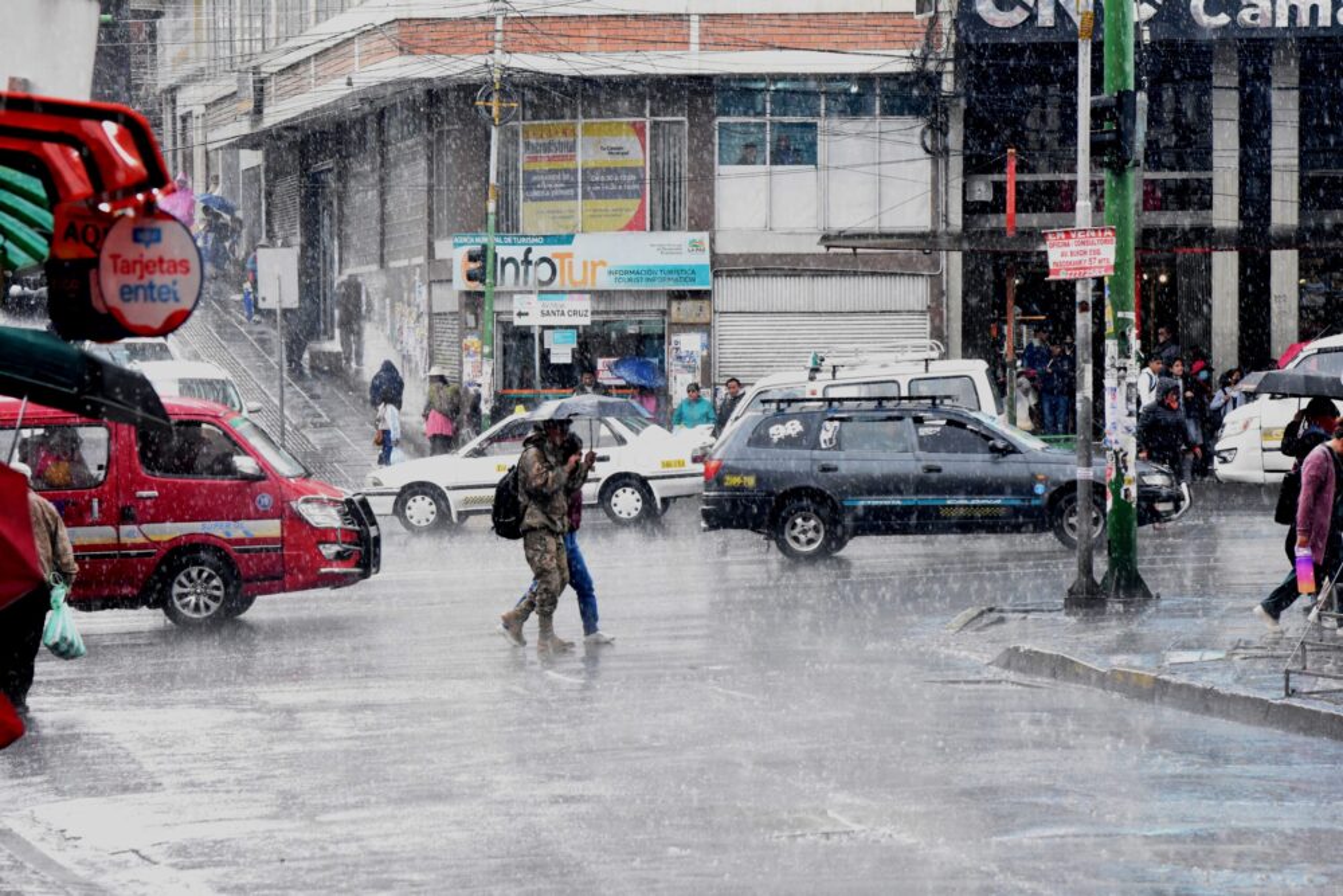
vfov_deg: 10.6
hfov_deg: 15.9
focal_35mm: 129
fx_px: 4813
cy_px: 448
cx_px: 672
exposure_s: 1/500
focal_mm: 86
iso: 5000
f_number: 5.6
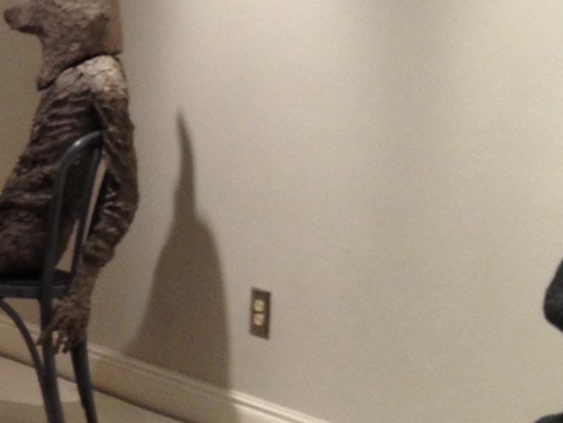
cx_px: -467
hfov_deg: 12.7
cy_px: 95
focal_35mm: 141
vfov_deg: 10.5
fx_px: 2294
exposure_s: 1/20
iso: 80
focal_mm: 4.28
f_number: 2.4
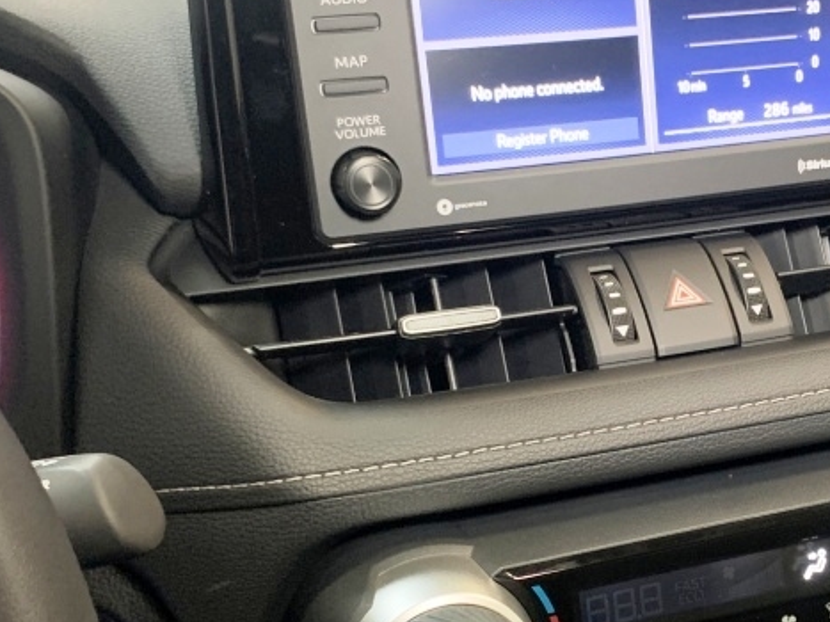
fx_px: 1366
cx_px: 647
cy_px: 403
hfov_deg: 33.0
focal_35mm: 57
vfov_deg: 25.5
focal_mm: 4.25
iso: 640
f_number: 1.8
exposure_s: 1/30
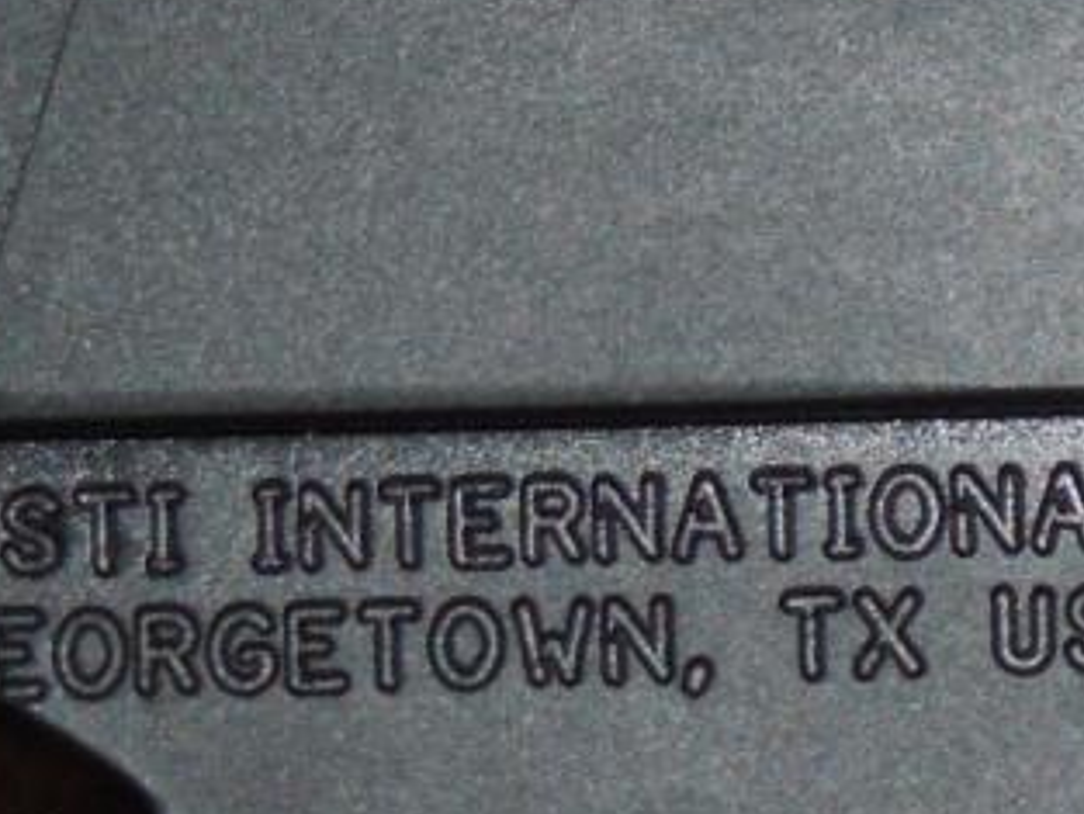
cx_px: 2494
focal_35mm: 331
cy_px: 178
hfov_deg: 5.8
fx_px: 10369
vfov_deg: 4.5
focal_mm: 12.5
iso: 125
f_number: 8.8
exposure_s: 1/60
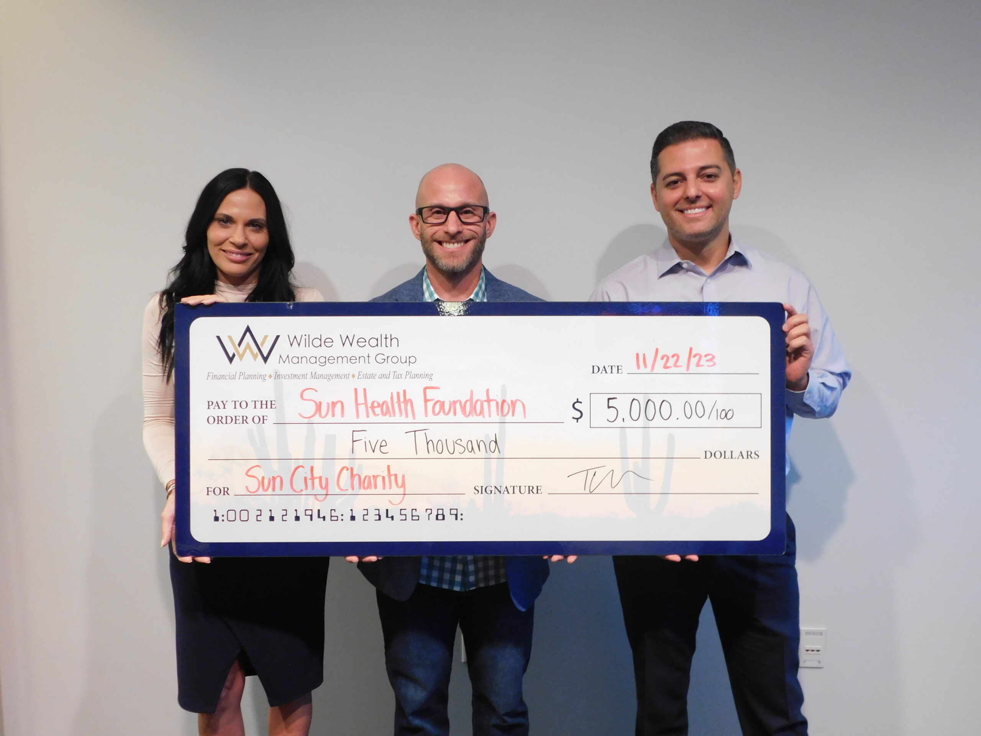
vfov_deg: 46.8
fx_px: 850
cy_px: 368
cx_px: 490
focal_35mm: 30
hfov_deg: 60.0
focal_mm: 5.3
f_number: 3.2
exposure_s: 1/25
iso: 400
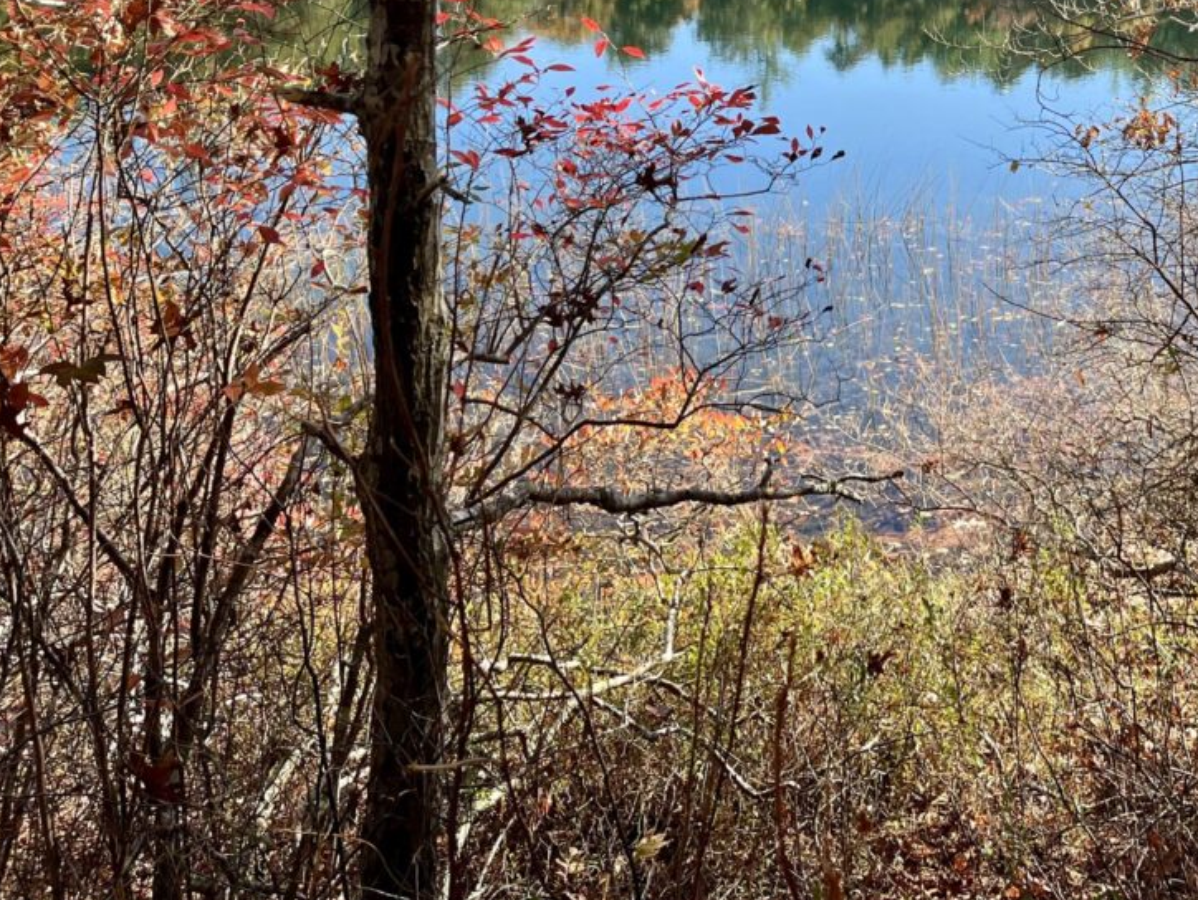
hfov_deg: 40.6
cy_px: 197
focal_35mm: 44
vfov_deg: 32.1
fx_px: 1524
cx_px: 1008
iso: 50
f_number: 1.6
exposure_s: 1/727
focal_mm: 5.1
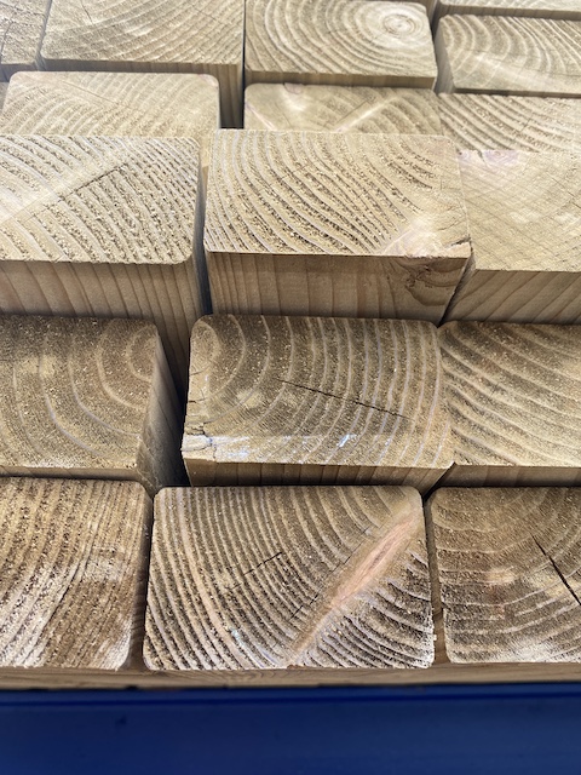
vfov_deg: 67.3
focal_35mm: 26
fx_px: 582
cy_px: 388
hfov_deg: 53.1
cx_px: 290
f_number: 1.8
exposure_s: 1/283
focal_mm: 4.25
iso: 32
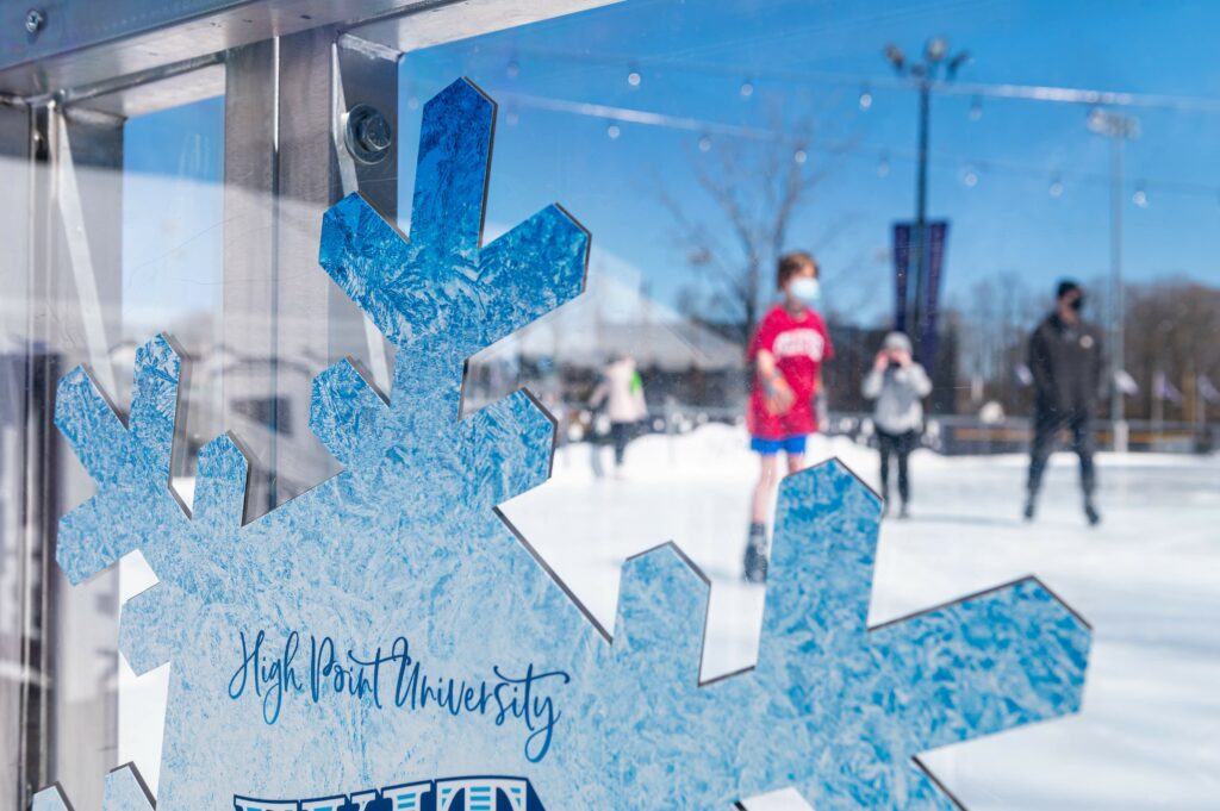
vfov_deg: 35.0
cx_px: 610
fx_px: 1287
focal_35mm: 38
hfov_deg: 50.7
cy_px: 406
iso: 200
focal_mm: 38
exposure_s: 1/1000
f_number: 5.6
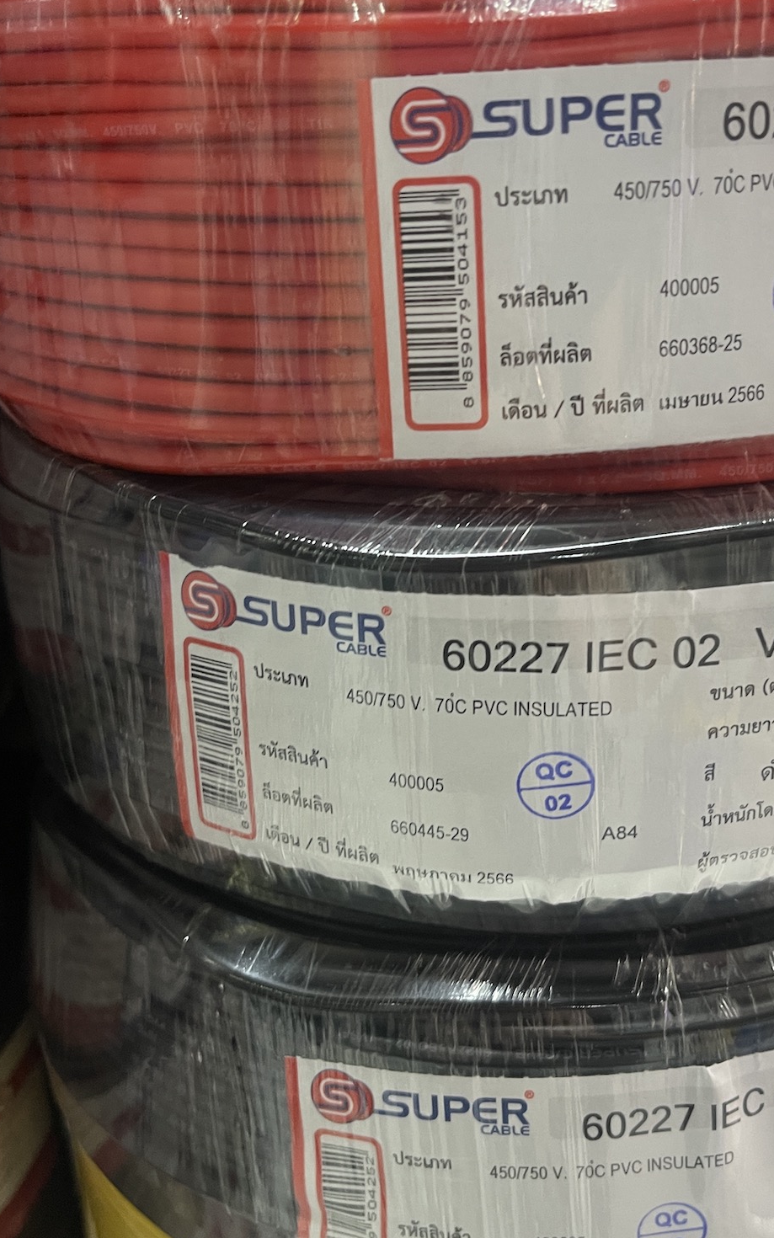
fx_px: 1215
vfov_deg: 53.9
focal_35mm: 36
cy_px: 558
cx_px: 433
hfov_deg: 35.3
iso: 250
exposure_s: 1/50
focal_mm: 5.1
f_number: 1.6
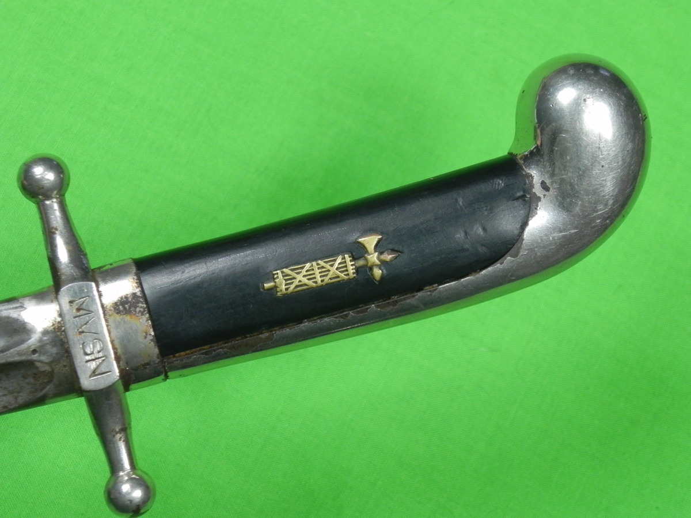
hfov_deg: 18.7
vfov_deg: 14.1
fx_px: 2096
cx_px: 346
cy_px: 259
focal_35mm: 105
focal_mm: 18.8
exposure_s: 1/125
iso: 329
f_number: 4
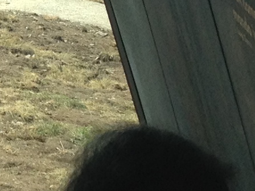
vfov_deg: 5.7
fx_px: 1878
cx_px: -350
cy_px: -150
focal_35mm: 255
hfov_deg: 7.3
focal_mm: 4.28
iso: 50
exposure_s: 1/400
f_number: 2.4
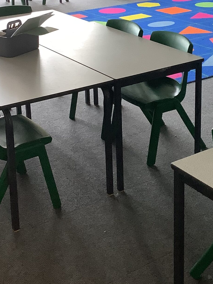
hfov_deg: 22.5
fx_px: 533
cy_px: 61
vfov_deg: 29.2
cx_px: 140
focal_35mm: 65
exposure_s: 1/50
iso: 160
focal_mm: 3.3
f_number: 2.4
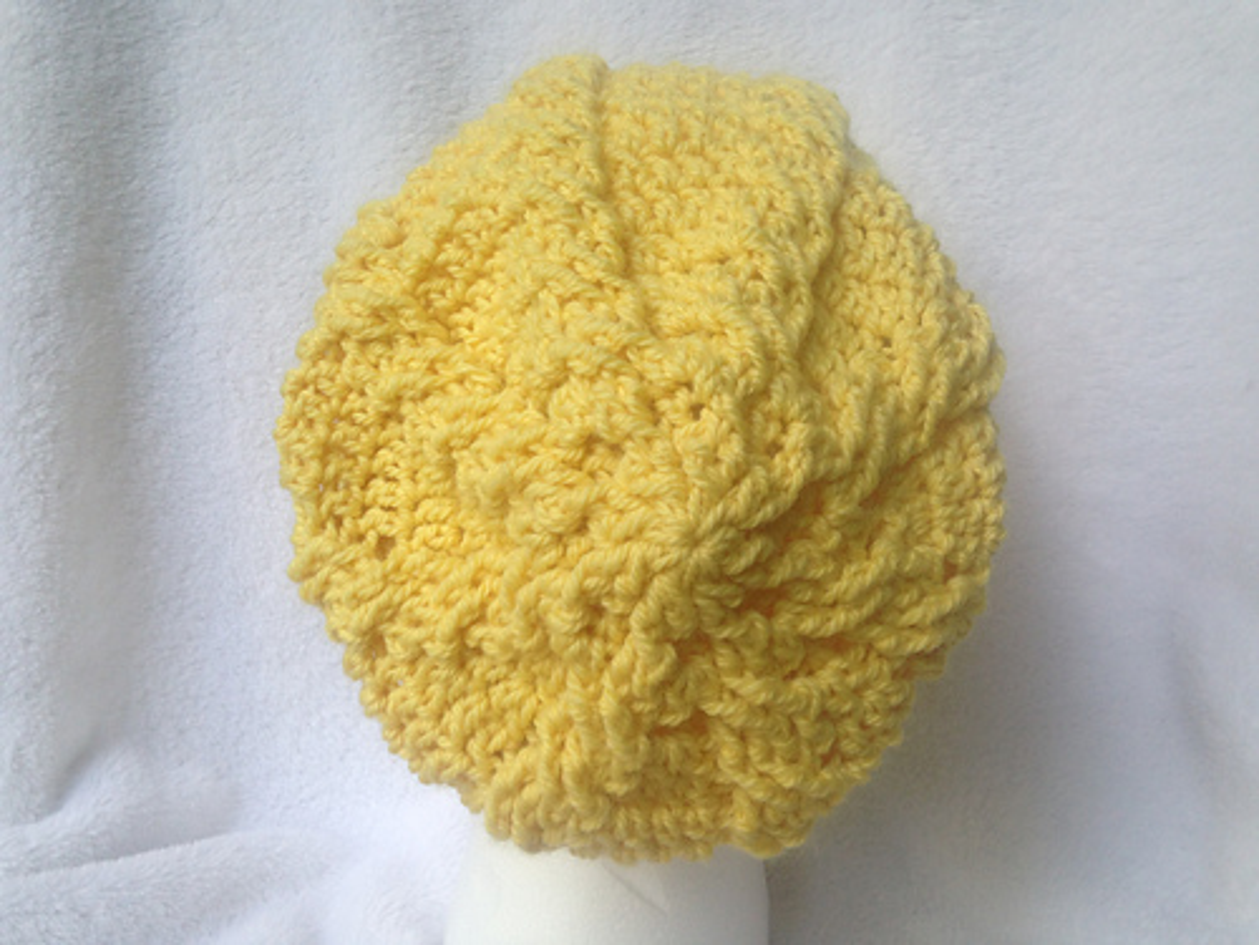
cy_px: 472
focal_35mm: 33
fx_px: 1200
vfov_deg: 42.9
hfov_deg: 55.4
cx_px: 630
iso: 50
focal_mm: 4.12
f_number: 2.4
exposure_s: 1/40
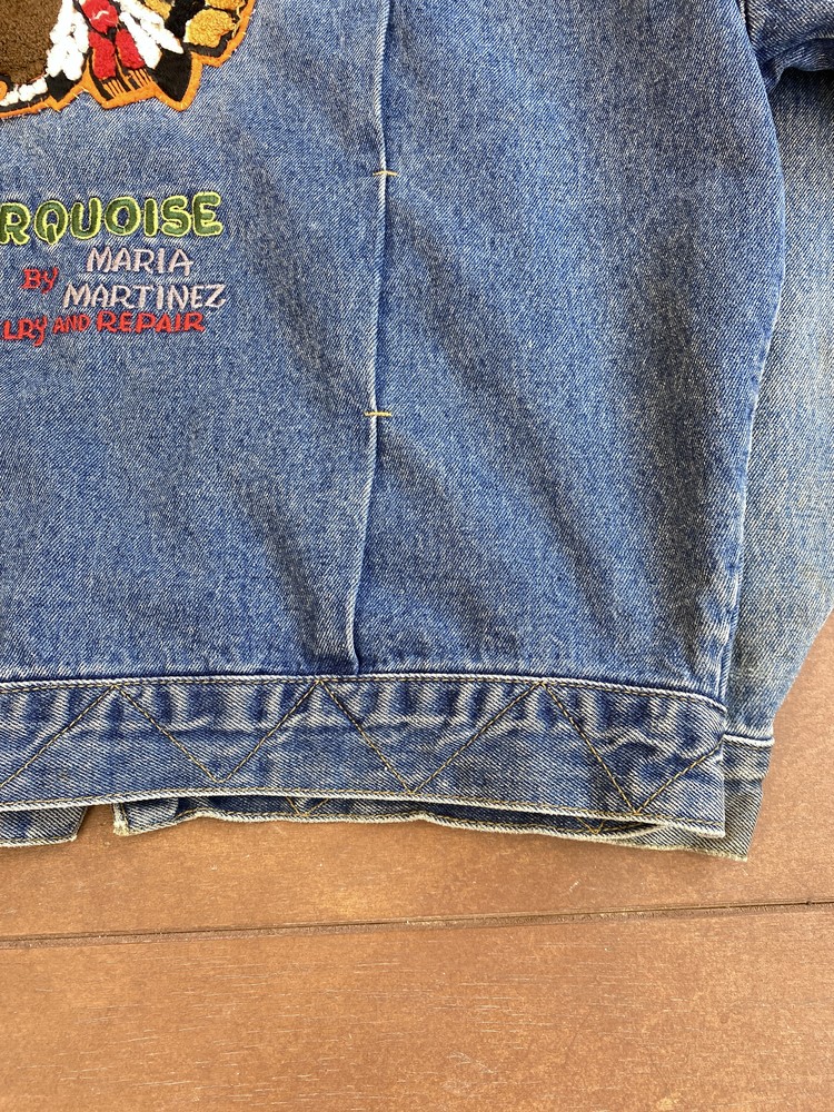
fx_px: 835
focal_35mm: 26
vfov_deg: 67.3
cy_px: 556
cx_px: 417
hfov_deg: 53.1
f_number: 1.8
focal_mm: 4.25
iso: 125
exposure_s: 1/120
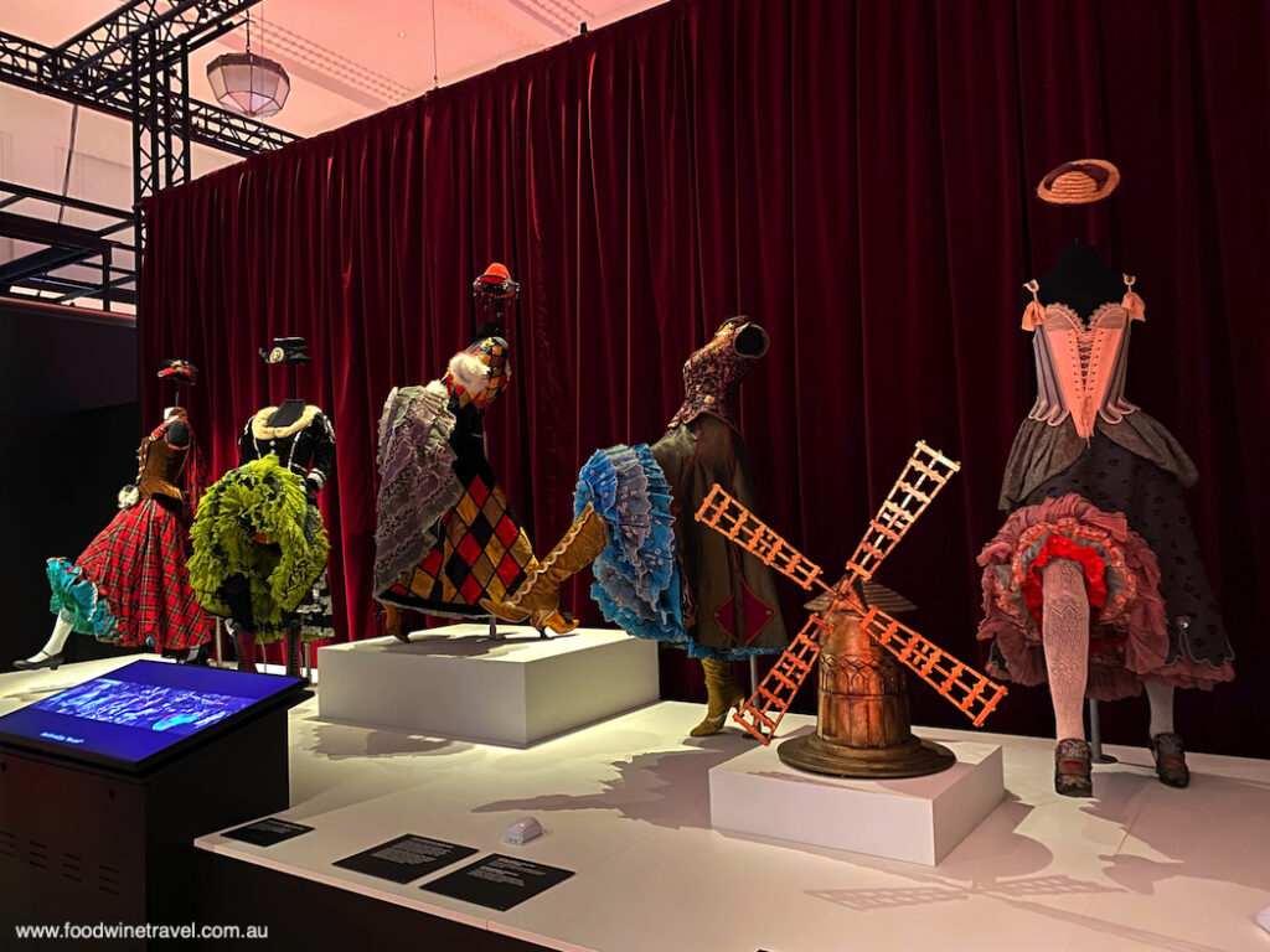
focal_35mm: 26
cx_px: 635
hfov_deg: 67.3
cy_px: 476
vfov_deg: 53.1
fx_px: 954
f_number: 1.8
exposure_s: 1/8
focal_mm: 4.25
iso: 500
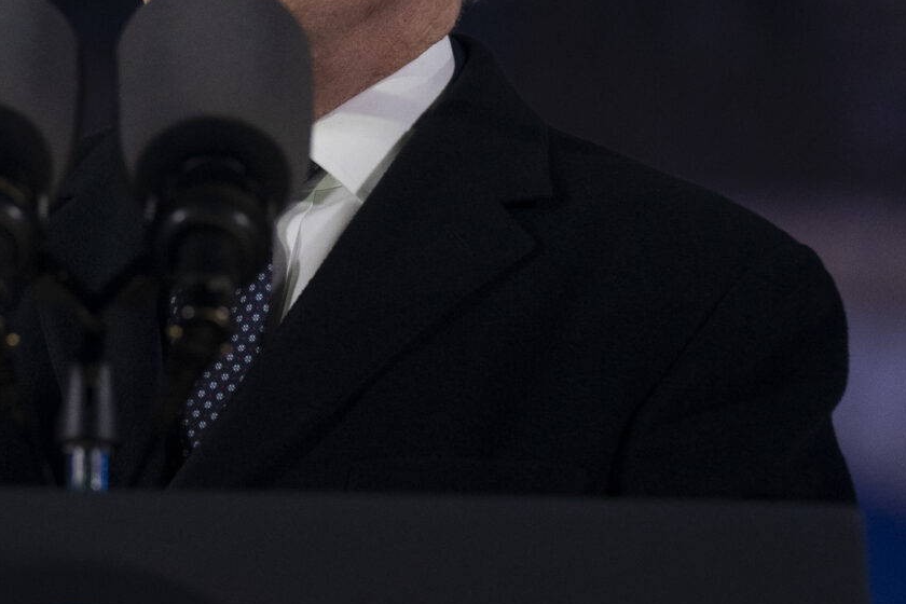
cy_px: 375
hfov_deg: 5.4
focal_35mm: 378
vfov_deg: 3.6
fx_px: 9512
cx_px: 187
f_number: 2.8
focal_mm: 124
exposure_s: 1/250
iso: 2000
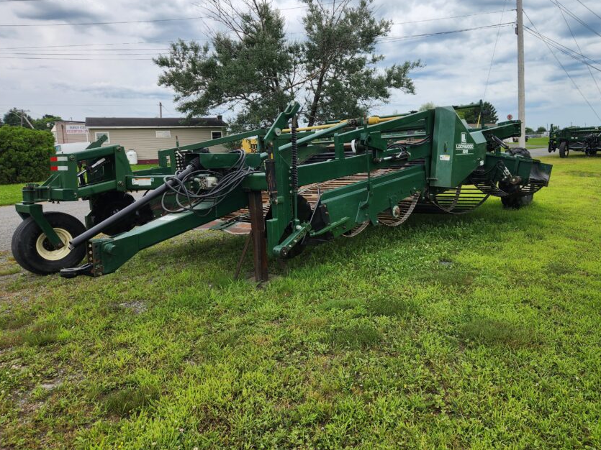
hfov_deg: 65.0
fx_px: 469
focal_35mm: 27
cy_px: 192
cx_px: 342
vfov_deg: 51.2
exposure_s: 1/356
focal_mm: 5.4
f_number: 1.8
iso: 20
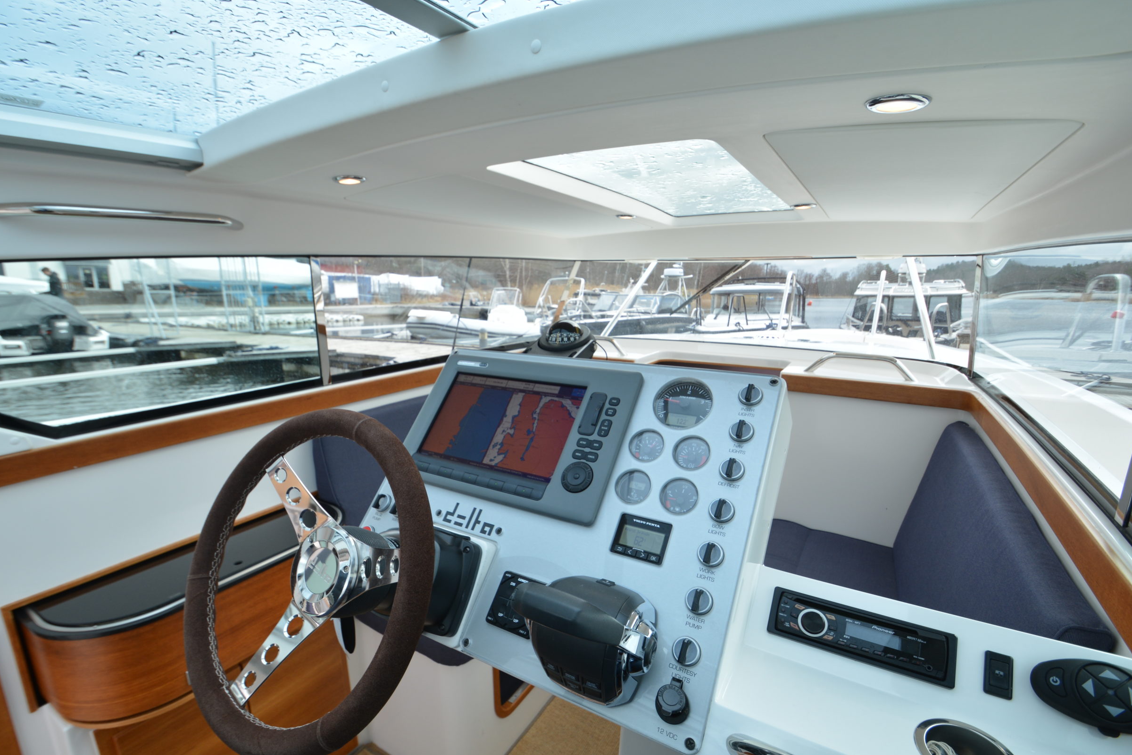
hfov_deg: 96.7
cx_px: 569
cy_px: 386
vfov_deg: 73.7
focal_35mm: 16
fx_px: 503
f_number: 7.1
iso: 200
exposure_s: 1/200
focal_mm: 10
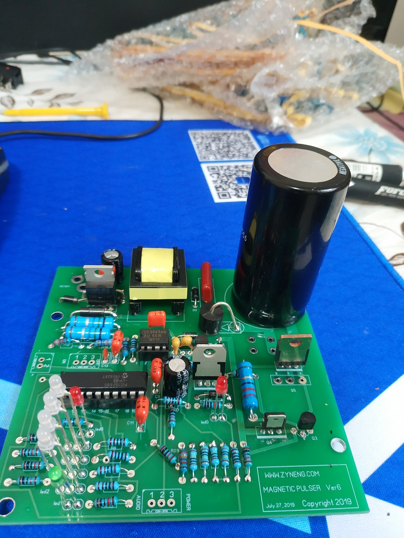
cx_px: 202
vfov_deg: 56.8
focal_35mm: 32
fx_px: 498
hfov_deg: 44.2
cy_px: 269
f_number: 2
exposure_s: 1/17
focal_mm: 4.5
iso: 657
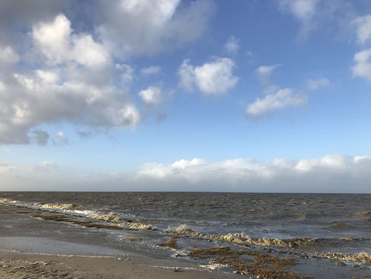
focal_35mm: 28
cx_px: 186
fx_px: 300
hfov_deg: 63.4
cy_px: 140
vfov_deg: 49.7
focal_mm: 3.99
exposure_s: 1/1277
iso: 20
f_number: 1.8
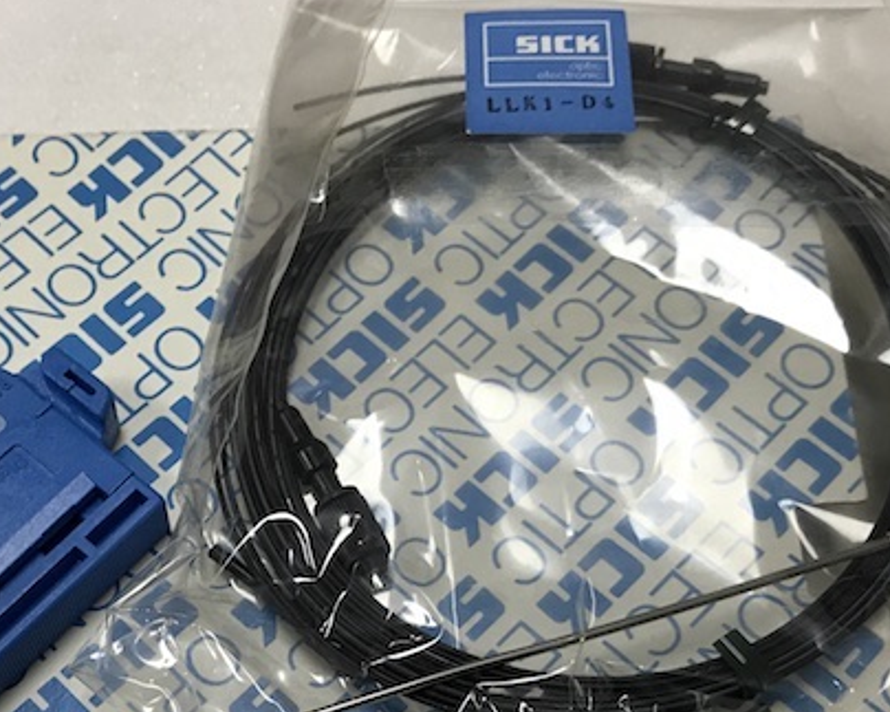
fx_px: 1369
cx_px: 346
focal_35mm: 52
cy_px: 586
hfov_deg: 35.8
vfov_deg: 28.4
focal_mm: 3.99
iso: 32
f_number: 1.8
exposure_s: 1/33
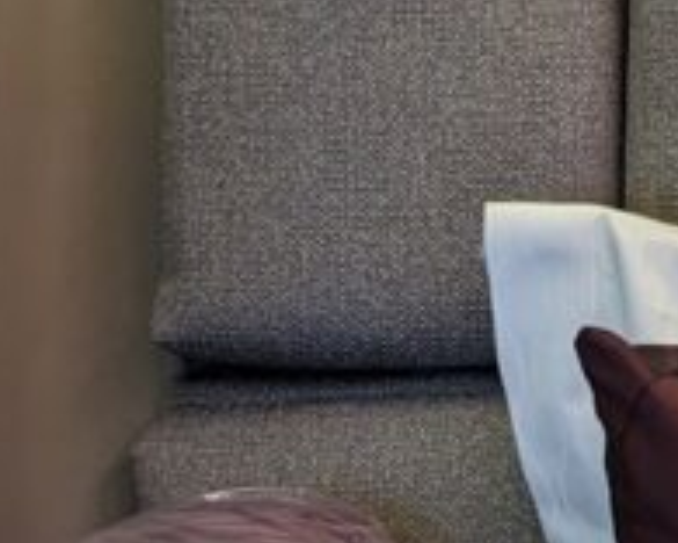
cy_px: 336
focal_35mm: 123
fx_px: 2468
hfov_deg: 14.2
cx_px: 1151
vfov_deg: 12.5
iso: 386
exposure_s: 1/25.2
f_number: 1.85
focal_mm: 6.81
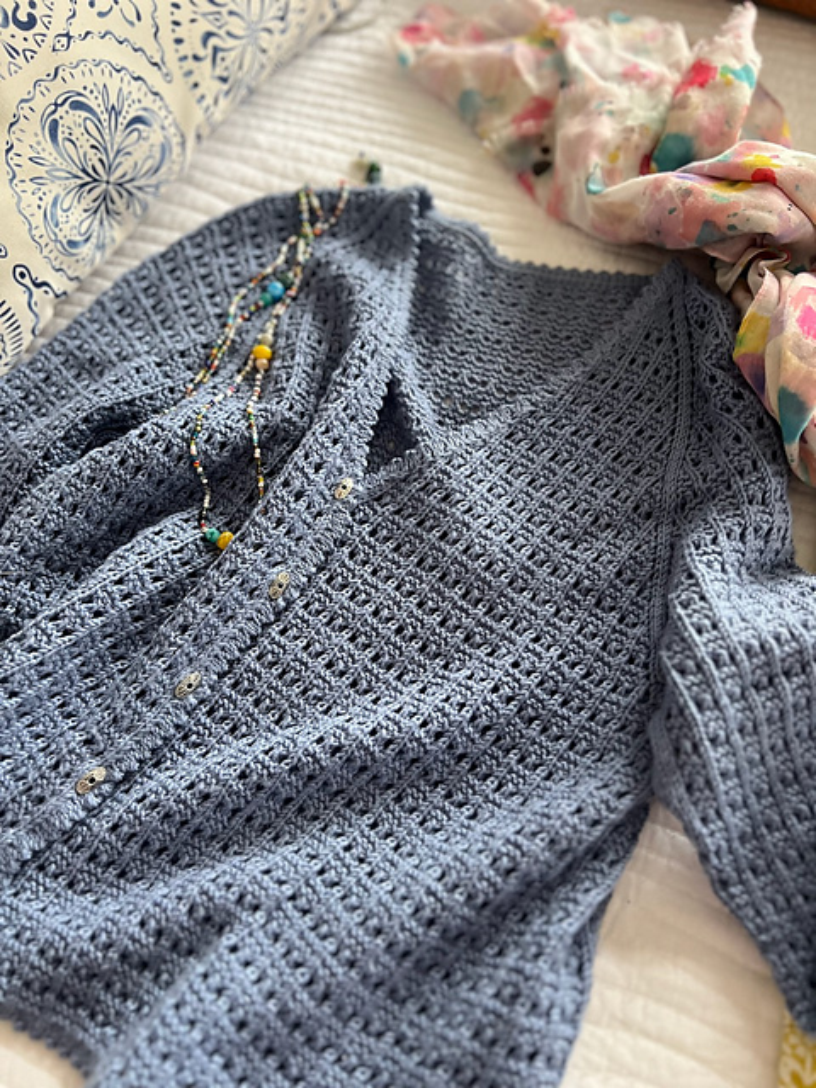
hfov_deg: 53.1
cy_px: 544
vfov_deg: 67.3
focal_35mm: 26
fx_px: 817
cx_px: 408
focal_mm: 5.7
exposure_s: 1/60
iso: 320
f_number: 1.5
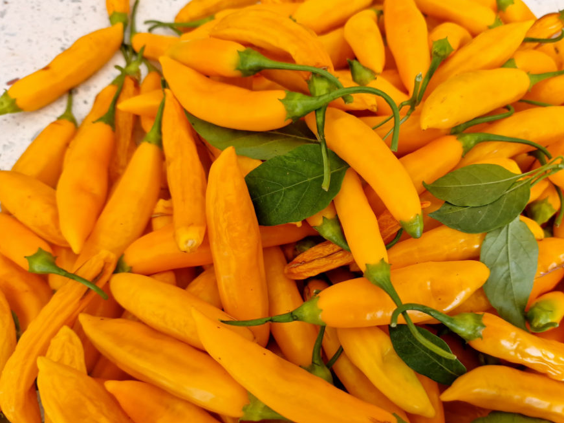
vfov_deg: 51.2
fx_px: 440
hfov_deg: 65.0
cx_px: 321
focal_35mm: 27
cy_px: 239
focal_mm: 6.4
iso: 50
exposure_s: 1/100
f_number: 1.8
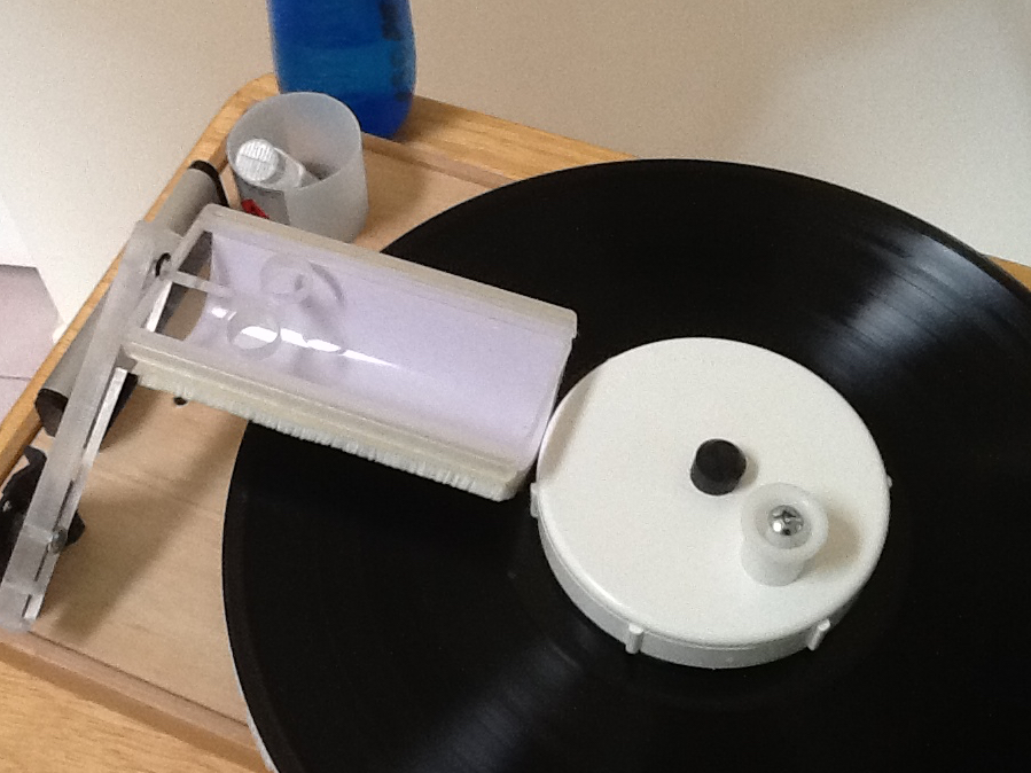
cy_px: 399
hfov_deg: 40.4
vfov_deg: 30.9
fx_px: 1400
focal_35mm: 47
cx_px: 485
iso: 160
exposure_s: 1/30
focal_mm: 2.03
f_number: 2.4
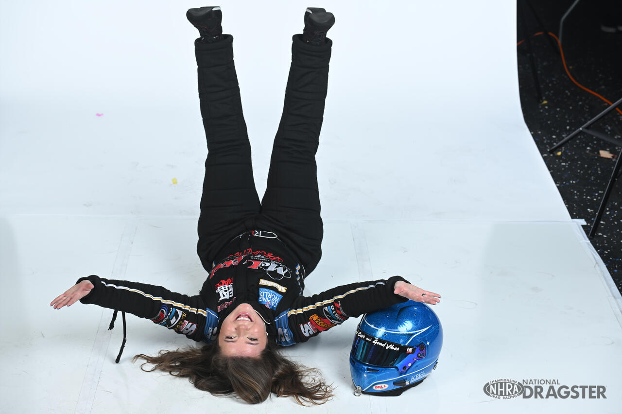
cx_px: 311
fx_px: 1209
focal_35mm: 70
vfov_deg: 19.4
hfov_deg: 28.9
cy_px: 207
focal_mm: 70
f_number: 6.3
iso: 200
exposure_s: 1/200
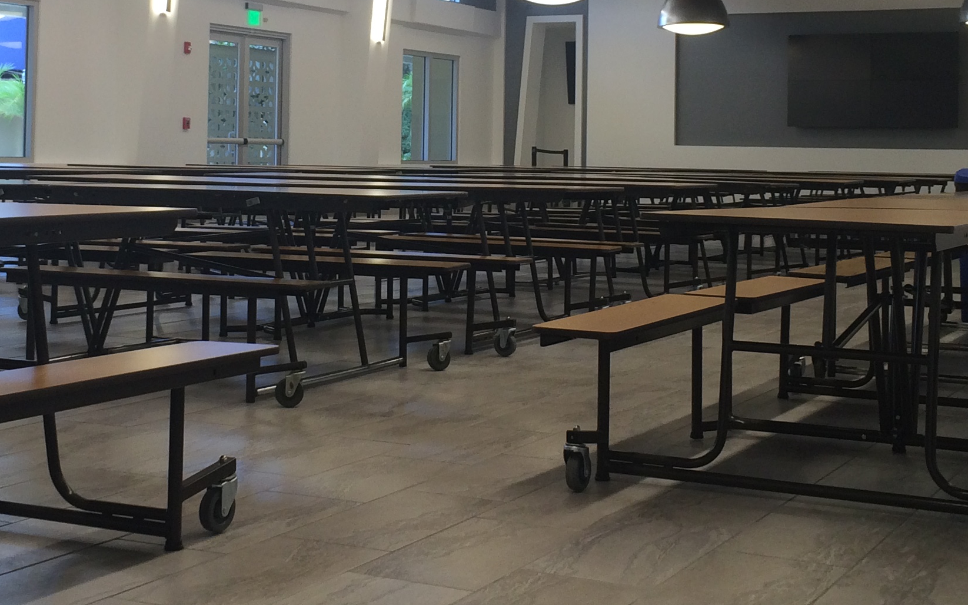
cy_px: 109
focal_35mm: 61
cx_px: 423
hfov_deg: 33.4
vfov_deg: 21.0
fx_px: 1609
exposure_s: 1/60
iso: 50
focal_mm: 4.15
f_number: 2.2
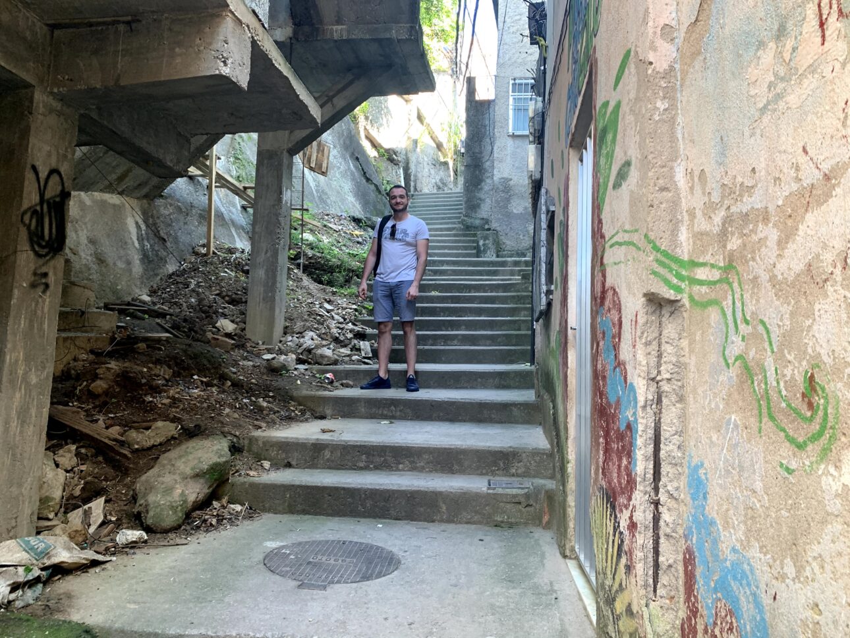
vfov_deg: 53.1
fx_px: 639
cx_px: 425
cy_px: 319
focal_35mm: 26
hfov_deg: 67.3
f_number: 1.8
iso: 100
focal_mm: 4.25
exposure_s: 1/96
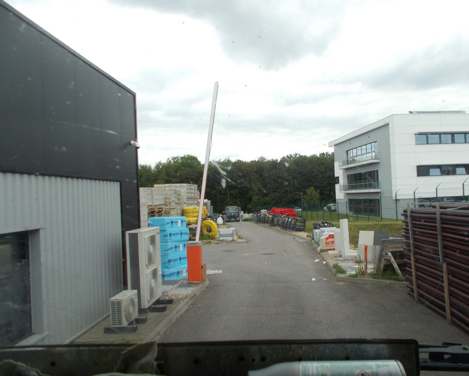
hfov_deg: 62.1
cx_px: 257
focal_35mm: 28
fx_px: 389
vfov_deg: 51.5
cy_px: 192
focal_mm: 4.6
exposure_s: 1/400
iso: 80
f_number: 3.2
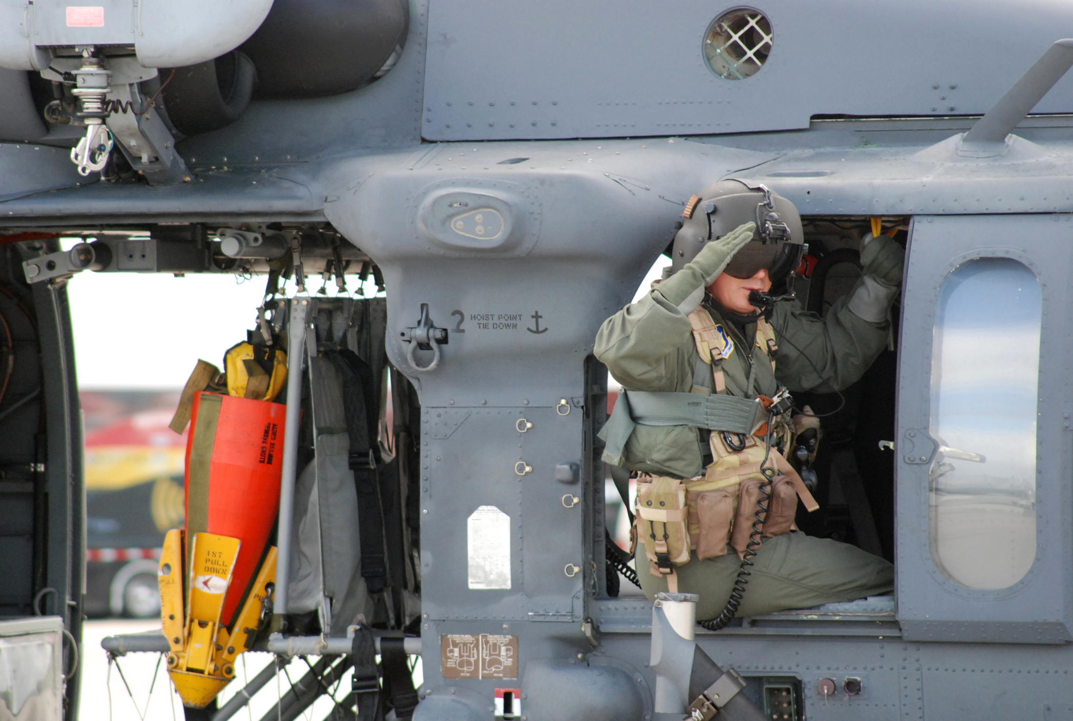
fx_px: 8961
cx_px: 536
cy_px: 360
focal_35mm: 300
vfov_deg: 4.6
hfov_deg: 6.9
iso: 640
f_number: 5.6
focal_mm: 200
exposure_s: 1/250
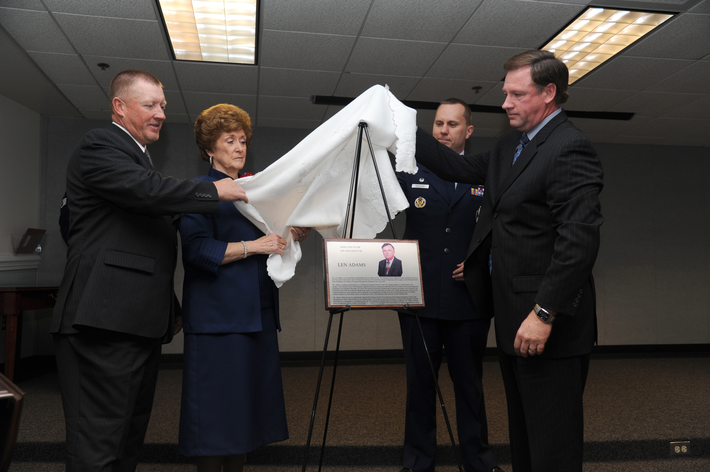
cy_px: 236
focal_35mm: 31
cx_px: 355
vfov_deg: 42.3
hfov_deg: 60.3
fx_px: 611
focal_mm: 31
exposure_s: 1/125
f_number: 4.5
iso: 500
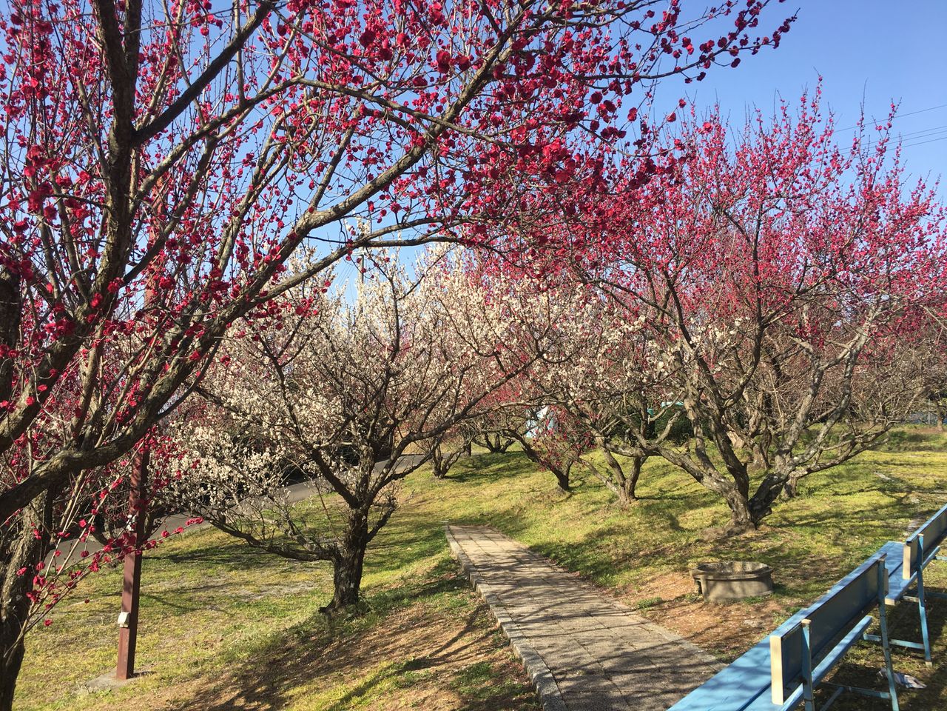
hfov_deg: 61.7
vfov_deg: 48.2
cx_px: 474
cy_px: 356
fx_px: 793
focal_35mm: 29
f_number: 2.2
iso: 25
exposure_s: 1/927
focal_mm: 4.15
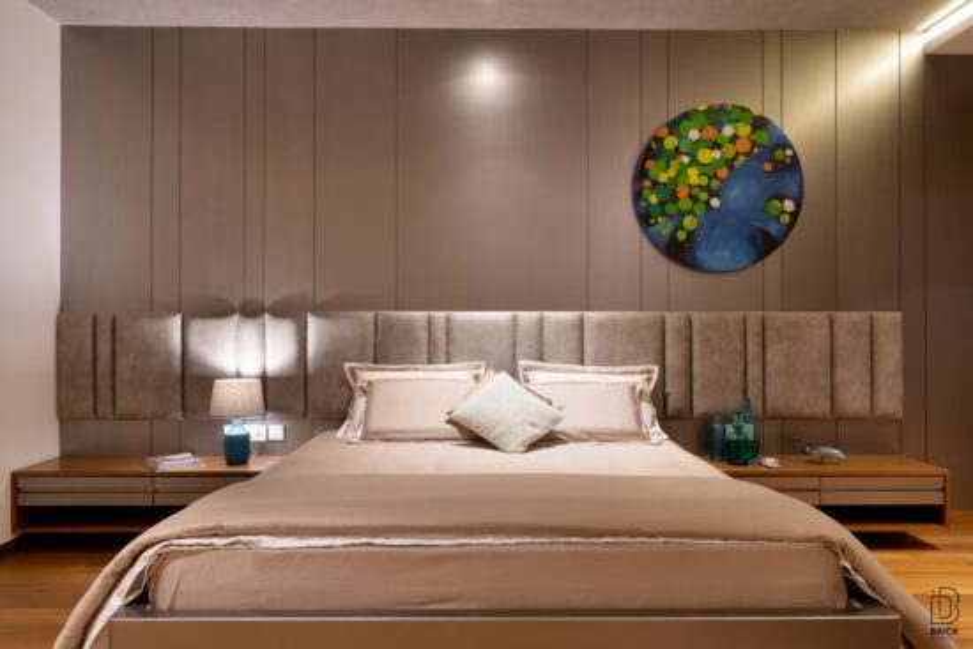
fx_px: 676
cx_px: 486
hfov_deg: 71.5
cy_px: 324
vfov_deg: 51.3
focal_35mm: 25
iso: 250
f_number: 8
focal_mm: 25
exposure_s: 1/13
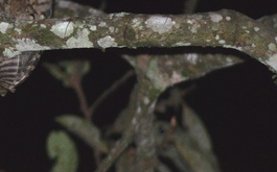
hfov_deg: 1.9
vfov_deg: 1.2
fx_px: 8356
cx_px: 29
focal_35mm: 1108
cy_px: -47
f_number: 7.1
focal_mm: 300
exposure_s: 1/160
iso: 1000
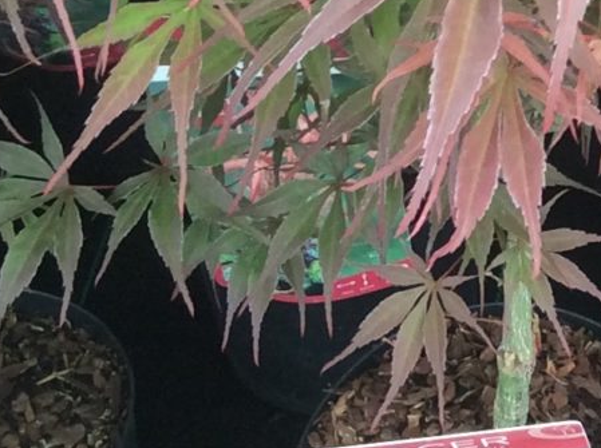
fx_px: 2530
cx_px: 738
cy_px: -173
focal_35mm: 146
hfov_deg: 13.2
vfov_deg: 9.9
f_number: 2.4
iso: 40
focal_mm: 3.3
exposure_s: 1/50
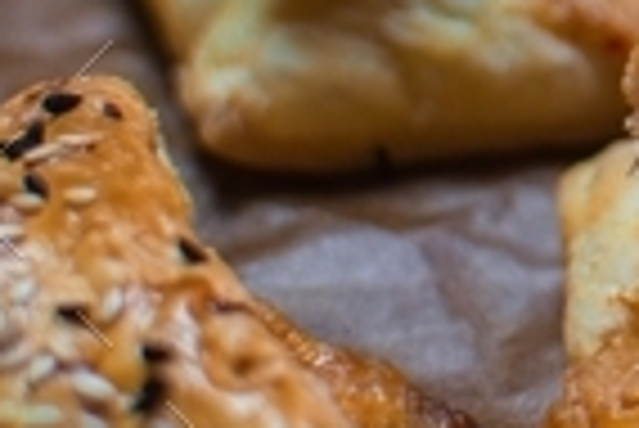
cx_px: 1287
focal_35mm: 218
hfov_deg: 8.9
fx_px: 3875
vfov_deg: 6.2
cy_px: -273
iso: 200
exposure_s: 1/80
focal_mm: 35
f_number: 2.8
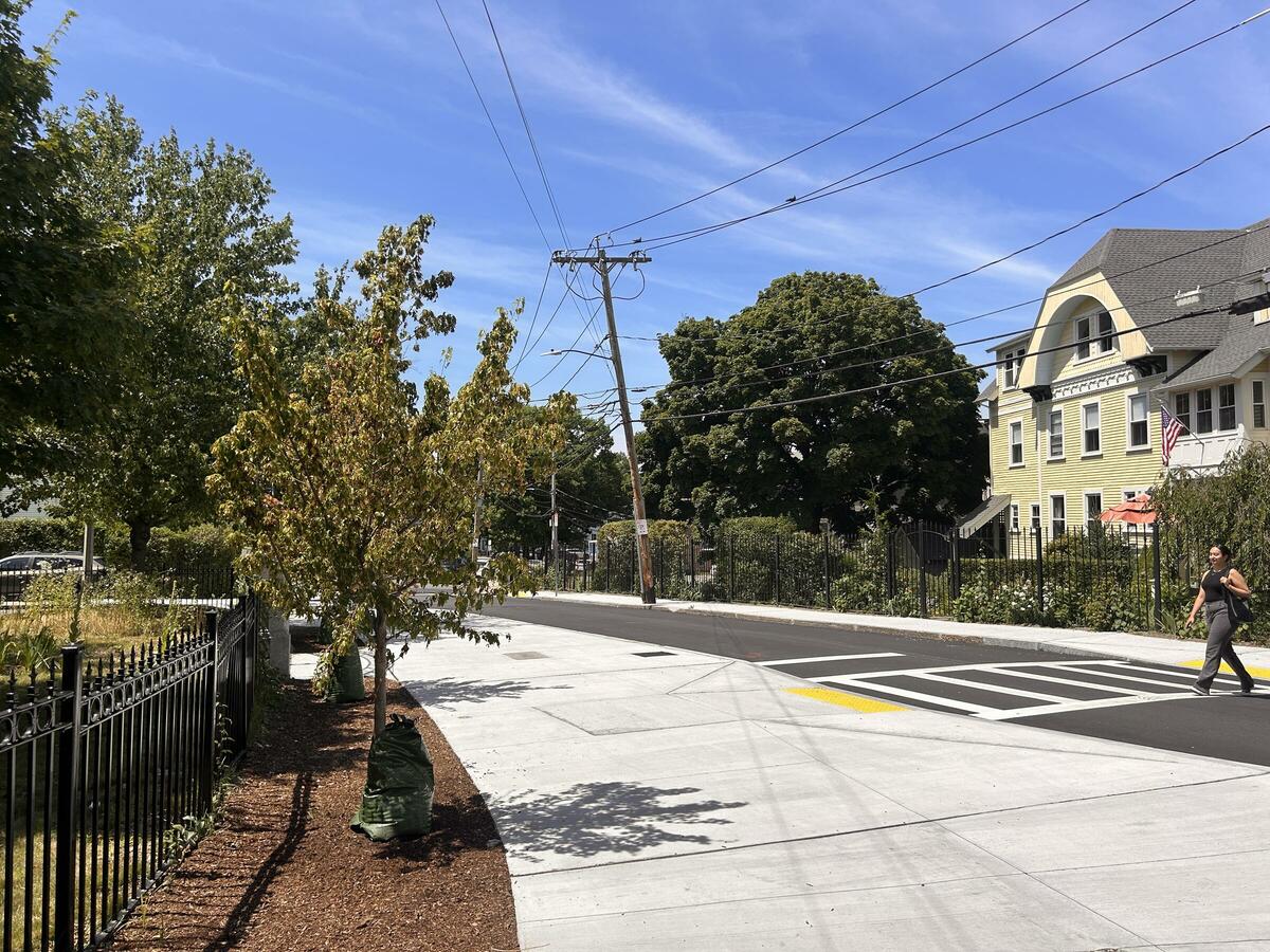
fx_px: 954
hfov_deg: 67.3
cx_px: 635
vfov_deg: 53.1
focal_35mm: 26
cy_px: 476
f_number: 1.5
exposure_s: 1/5076
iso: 50
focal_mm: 5.7
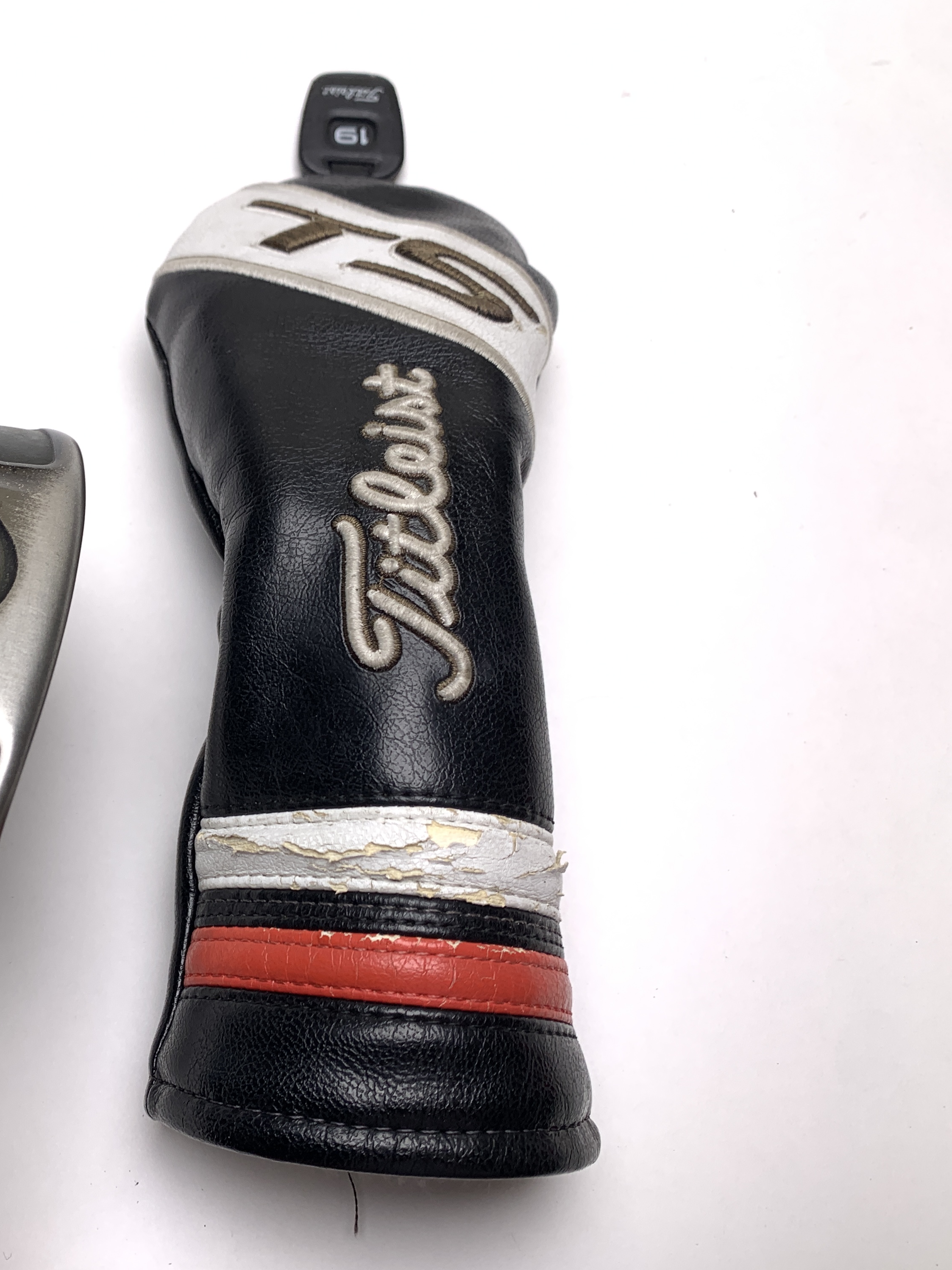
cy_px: 637
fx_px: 1284
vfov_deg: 52.6
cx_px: 111
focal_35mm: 35
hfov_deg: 38.2
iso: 25
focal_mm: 4.25
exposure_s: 1/157
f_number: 1.8
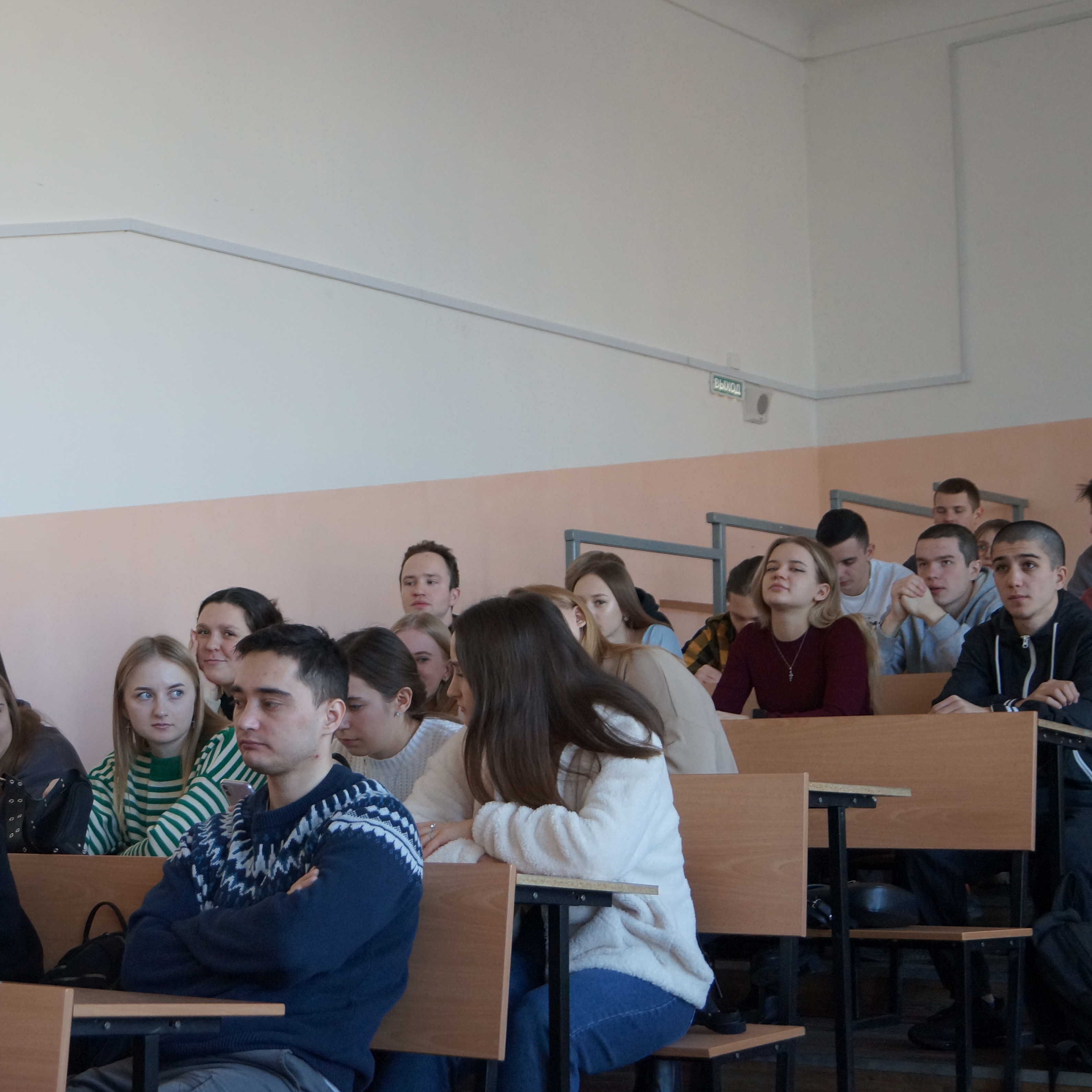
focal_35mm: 69
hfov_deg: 25.0
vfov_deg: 25.1
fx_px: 2450
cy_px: 545
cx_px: 365
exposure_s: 1/160
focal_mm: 35
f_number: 4.5
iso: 640
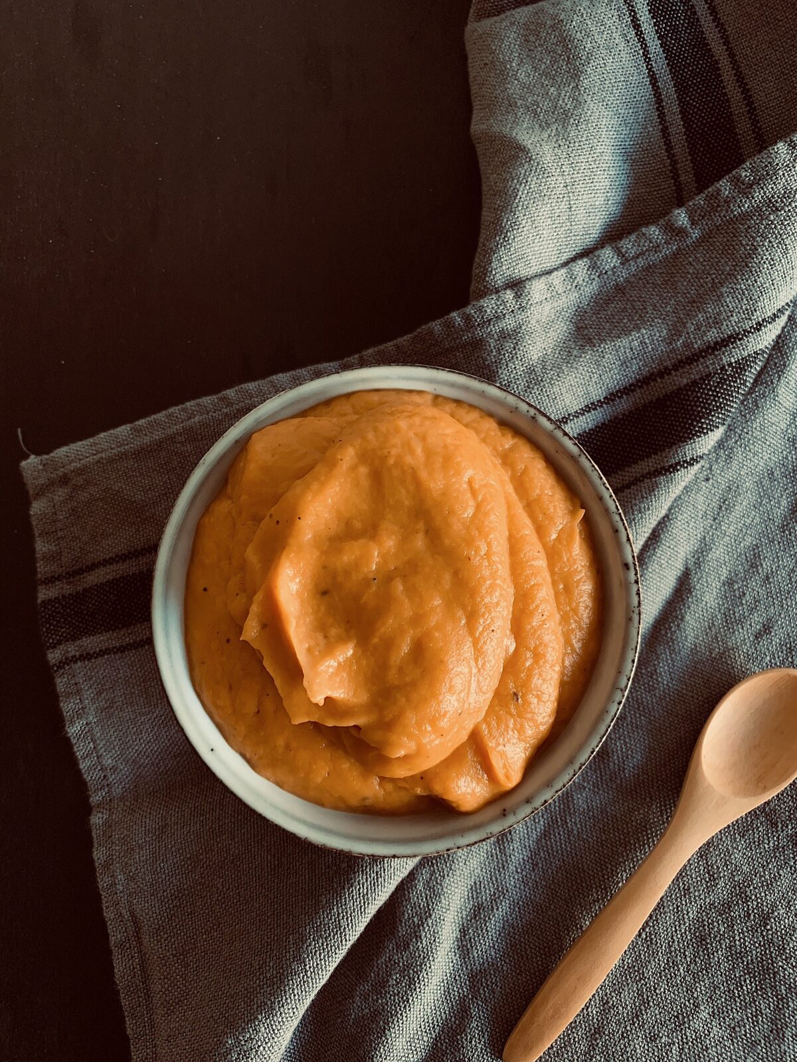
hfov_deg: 53.1
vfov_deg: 67.3
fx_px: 798
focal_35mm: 26
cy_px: 531
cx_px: 398
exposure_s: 1/70
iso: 100
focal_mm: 4.25
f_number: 1.8
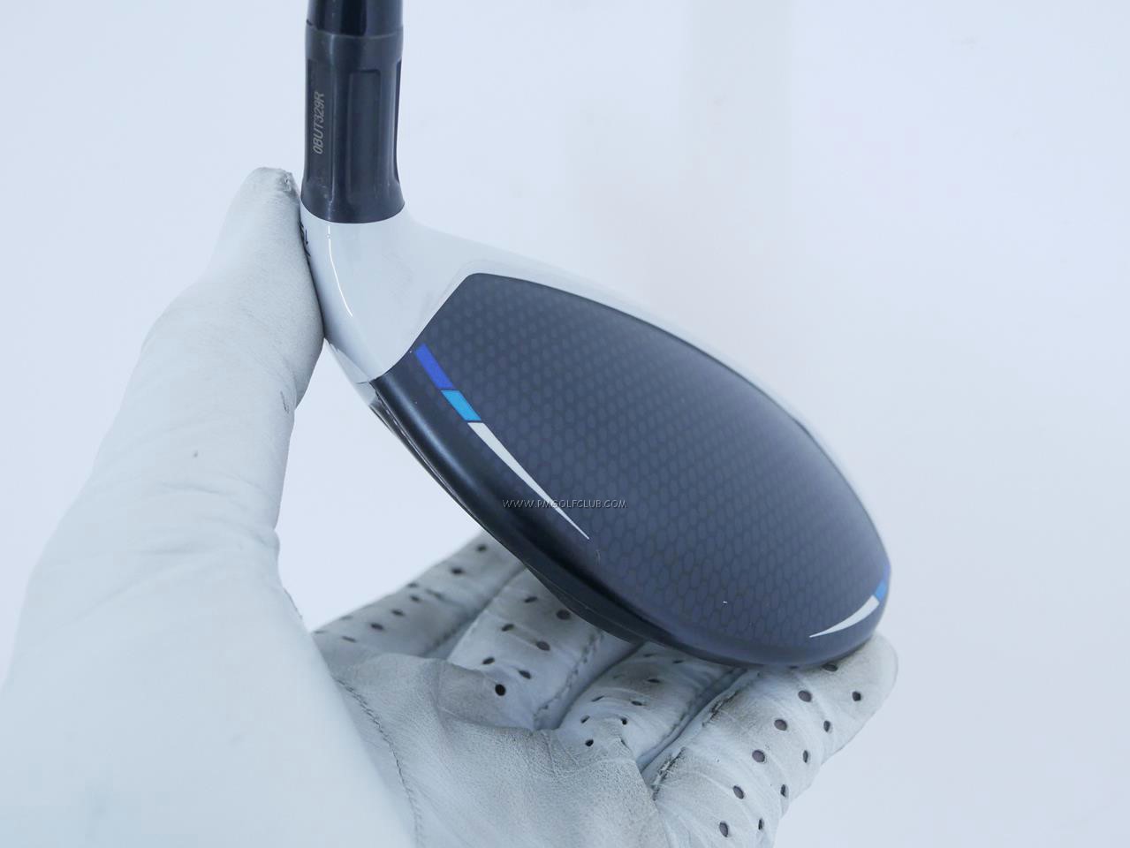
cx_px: 565
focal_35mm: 50
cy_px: 424
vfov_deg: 29.1
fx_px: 1633
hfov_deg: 38.2
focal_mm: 25
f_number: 4.5
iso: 1600
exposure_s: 1/60
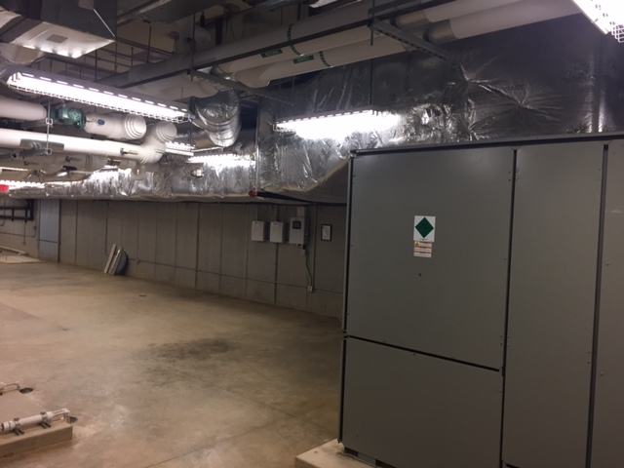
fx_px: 523
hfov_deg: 61.7
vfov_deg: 48.2
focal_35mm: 29
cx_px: 312
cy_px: 234
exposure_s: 1/30
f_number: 2.2
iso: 40
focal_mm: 4.15
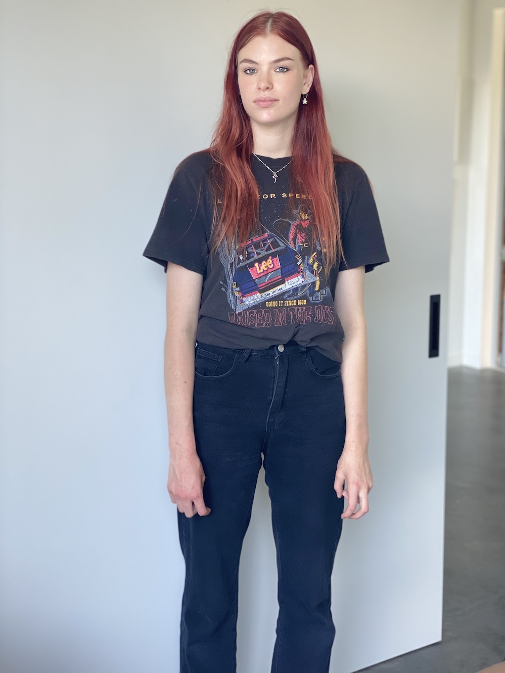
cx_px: 252
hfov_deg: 28.0
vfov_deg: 36.8
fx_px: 1011
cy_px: 336
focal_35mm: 52
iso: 80
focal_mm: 6
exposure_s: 1/122
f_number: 2
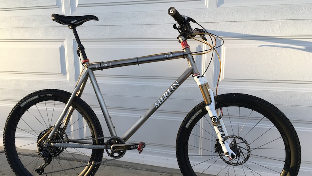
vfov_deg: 36.5
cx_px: 155
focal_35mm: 32
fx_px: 265
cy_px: 108
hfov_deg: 61.0
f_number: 2.2
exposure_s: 1/120
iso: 25
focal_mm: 4.15
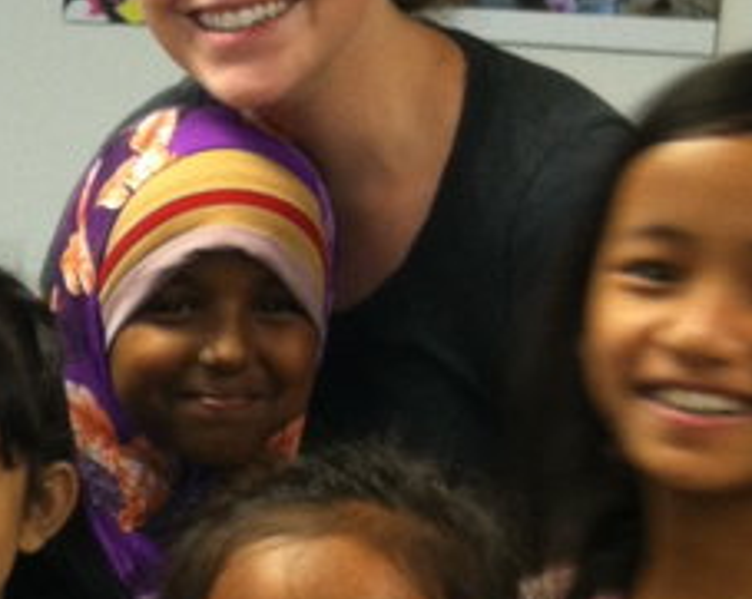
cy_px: 569
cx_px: -310
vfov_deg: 9.9
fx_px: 3423
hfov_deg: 12.1
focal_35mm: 154
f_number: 2.8
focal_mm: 3.85
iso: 100
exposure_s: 1/15
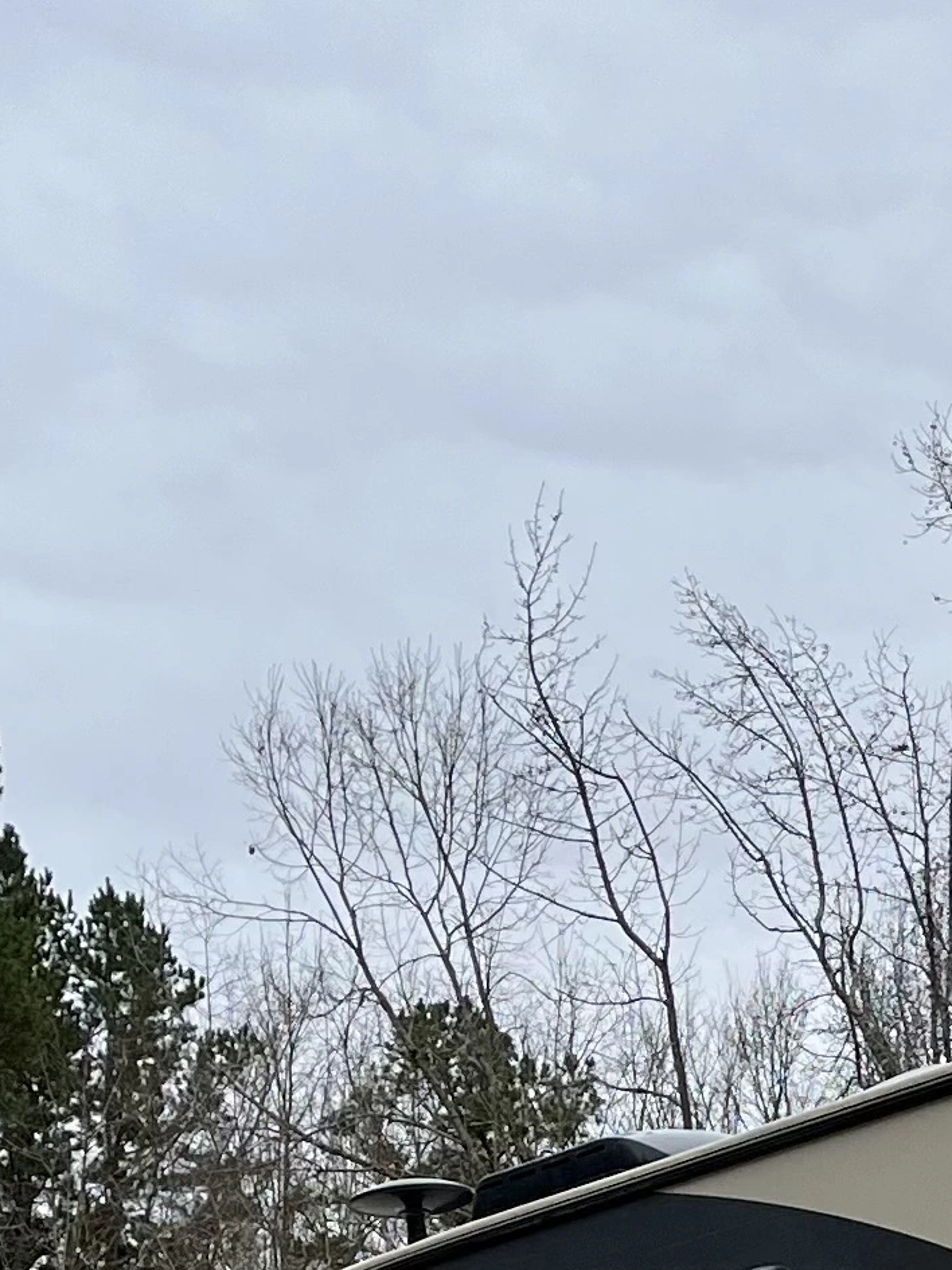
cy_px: 1831
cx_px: 1459
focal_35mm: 111
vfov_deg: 16.4
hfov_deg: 12.6
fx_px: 4070
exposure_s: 1/2137
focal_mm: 5.1
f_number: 1.6
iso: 50
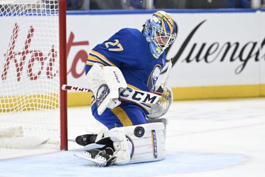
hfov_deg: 12.5
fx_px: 1214
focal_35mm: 165
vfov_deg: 8.3
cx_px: 132
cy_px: 88
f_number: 3.2
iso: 3200
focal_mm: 165
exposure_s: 1/2000
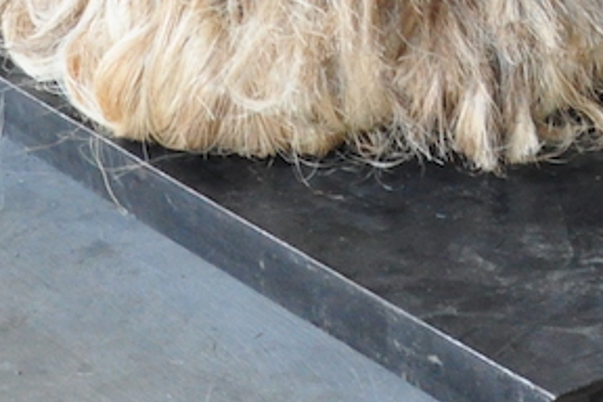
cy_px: -571
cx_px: 729
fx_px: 2927
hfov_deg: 11.5
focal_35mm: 175
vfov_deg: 7.3
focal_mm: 21
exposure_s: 1/200
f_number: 5.6
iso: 1000
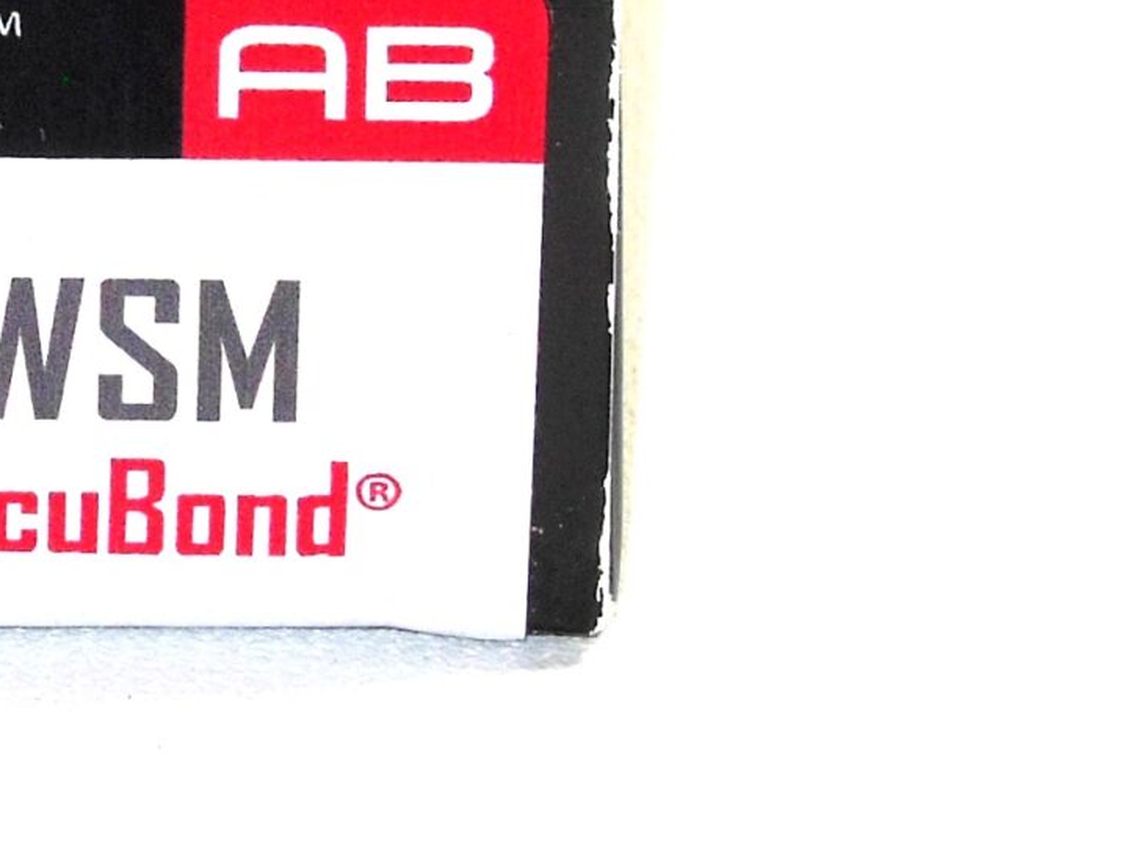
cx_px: -483
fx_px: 12866
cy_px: -365
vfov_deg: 3.8
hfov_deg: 5.0
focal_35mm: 392
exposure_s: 1/60
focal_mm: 19.7
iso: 125
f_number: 4.8
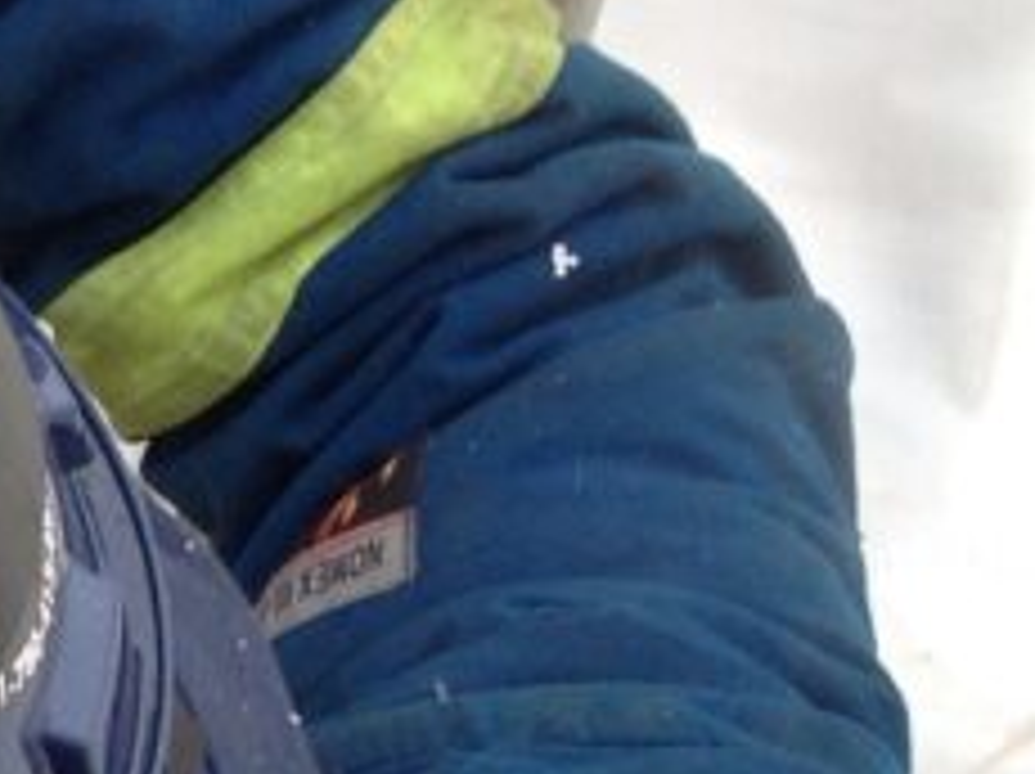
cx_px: -832
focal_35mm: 183
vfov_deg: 7.9
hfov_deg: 10.2
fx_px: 5466
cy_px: 1152
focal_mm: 4.28
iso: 64
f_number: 2.4
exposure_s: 1/120
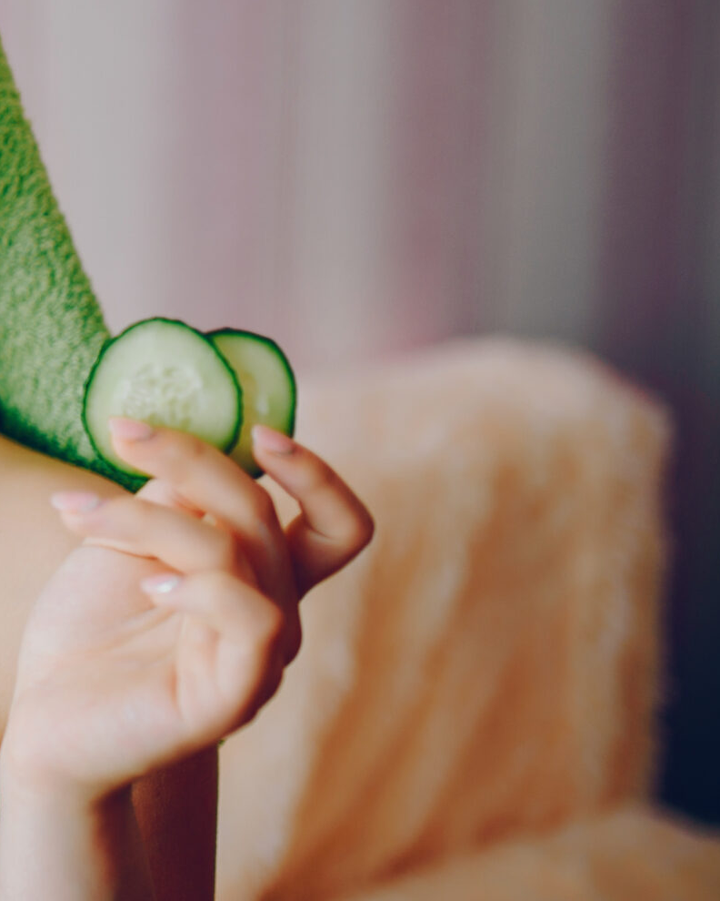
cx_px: -395
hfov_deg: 16.3
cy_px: 230
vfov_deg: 22.3
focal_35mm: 85
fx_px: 2264
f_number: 1.6
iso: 160
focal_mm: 35
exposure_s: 1/400
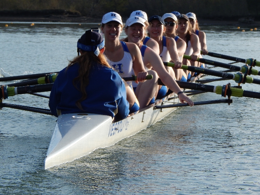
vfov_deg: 6.4
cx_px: 130
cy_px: 98
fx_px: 1742
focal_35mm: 232
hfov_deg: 8.5
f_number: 5.6
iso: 125
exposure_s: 1/500
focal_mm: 41.7
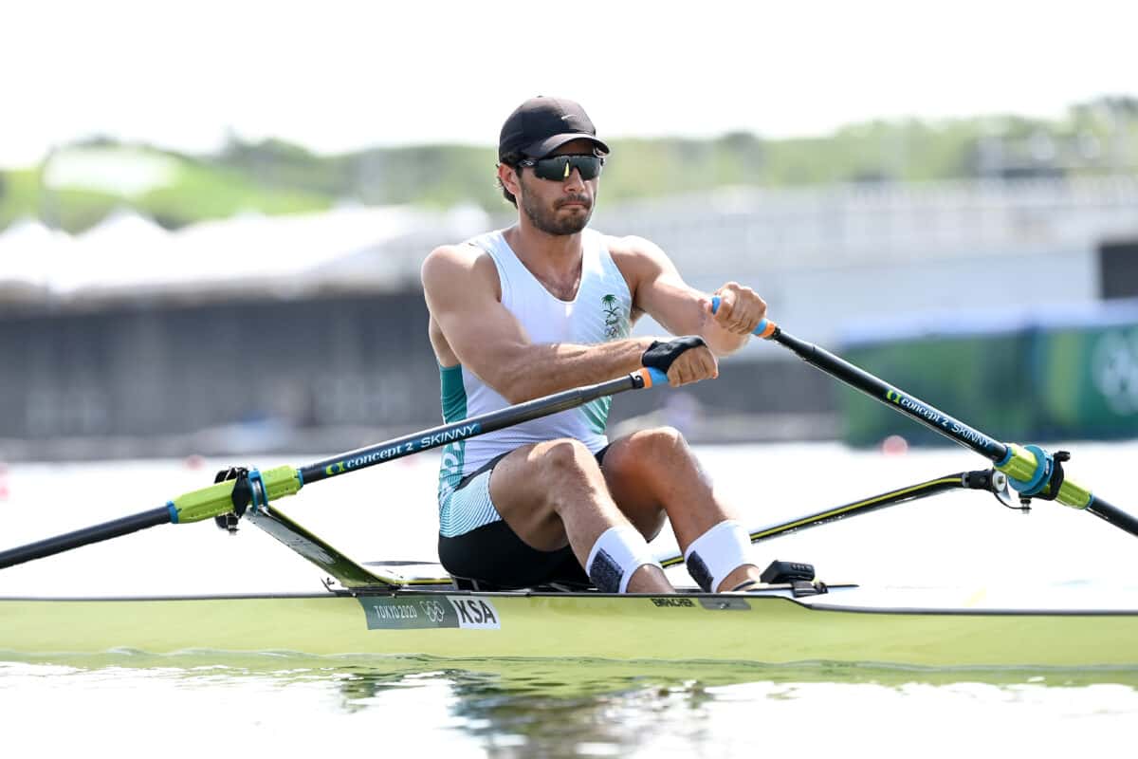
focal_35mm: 300
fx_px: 9483
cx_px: 569
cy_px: 380
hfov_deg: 6.9
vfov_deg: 4.6
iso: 640
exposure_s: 1/1600
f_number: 5
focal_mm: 300
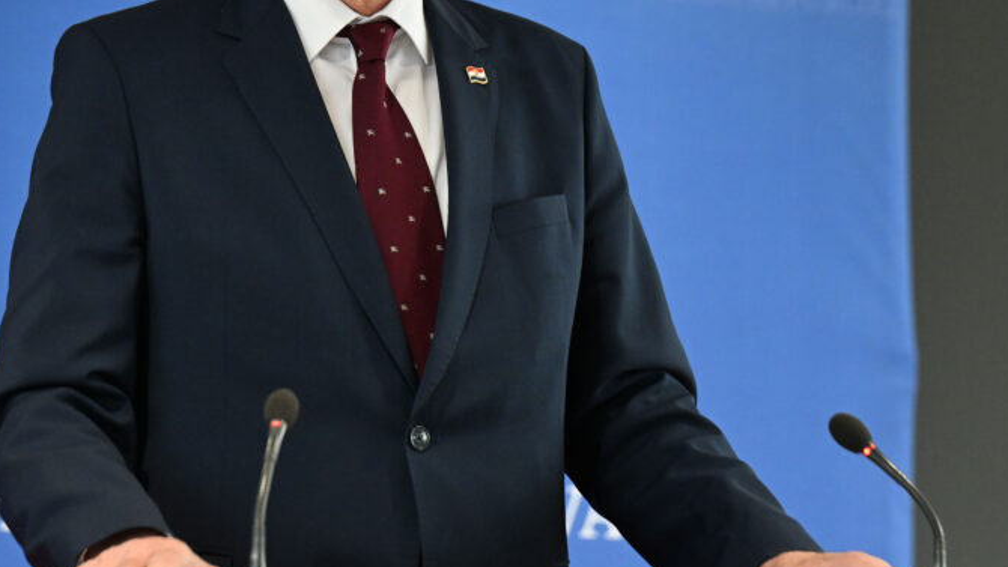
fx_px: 5212
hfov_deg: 11.0
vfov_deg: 6.2
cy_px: 180
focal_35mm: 195
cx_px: 366
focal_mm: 104
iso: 4000
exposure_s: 1/250
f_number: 4
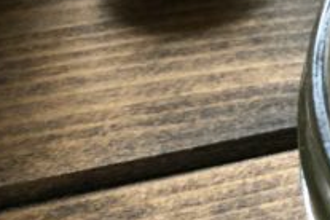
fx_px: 788
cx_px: 442
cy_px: 136
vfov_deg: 15.9
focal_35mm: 86
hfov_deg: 21.2
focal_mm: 4
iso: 40
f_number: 1.8
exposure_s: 1/30
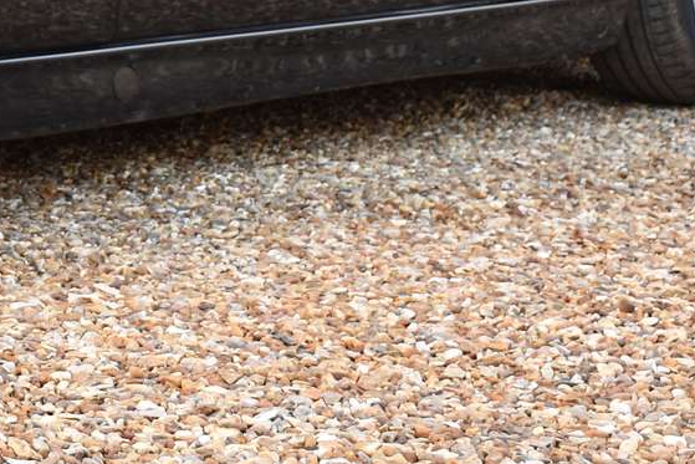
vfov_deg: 8.4
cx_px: -148
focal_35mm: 161
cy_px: -88
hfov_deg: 12.4
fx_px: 3109
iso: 400
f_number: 5.6
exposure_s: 1/125
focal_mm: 30
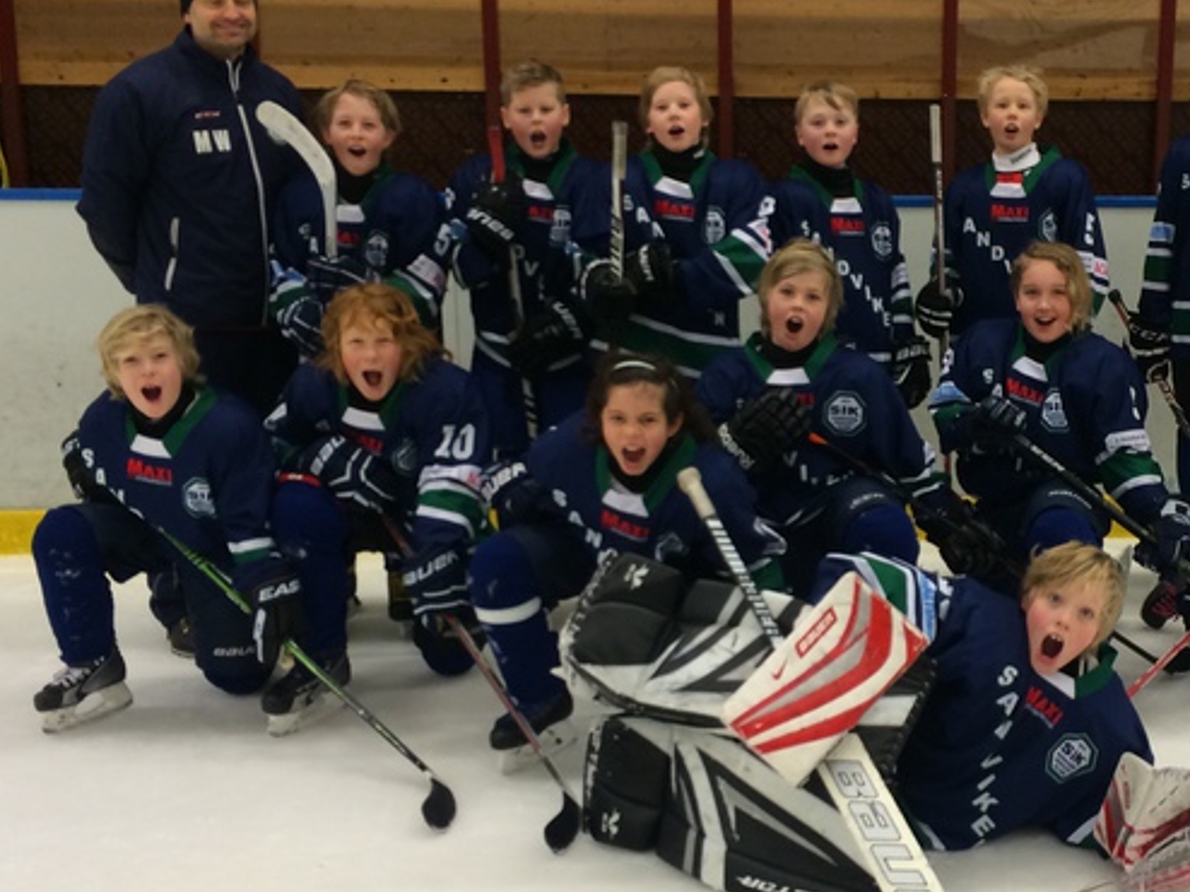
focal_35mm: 47
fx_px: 1615
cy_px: 477
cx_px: 894
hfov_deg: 39.4
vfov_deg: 30.8
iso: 50
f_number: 2.2
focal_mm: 4.15
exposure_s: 1/30
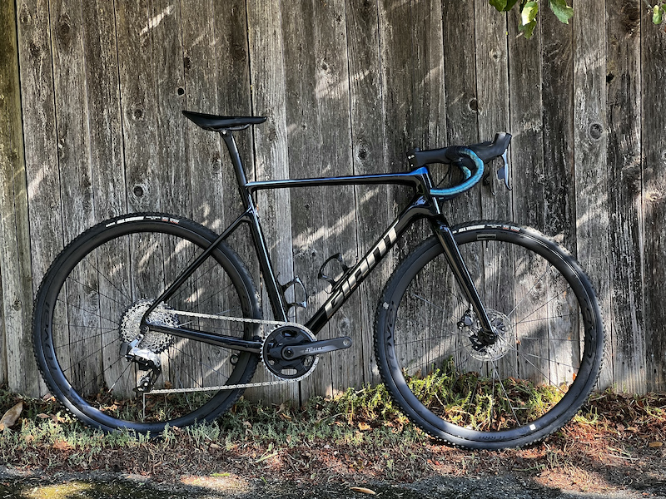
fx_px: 1481
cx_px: 333
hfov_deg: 25.3
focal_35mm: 77
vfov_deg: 19.1
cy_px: 250
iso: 125
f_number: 2.8
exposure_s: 1/99
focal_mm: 9
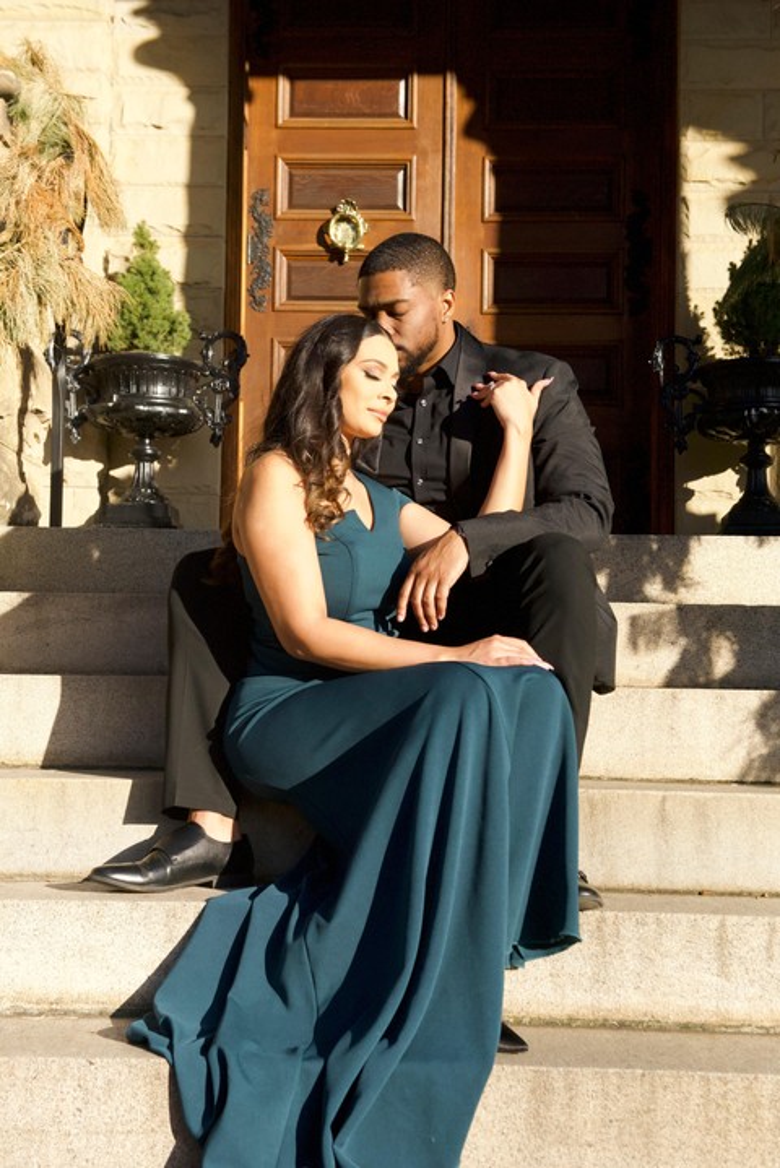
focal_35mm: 55
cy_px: 584
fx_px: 1786
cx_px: 390
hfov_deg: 24.6
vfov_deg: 36.2
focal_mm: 55
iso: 3200
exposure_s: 1/4000
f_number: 10
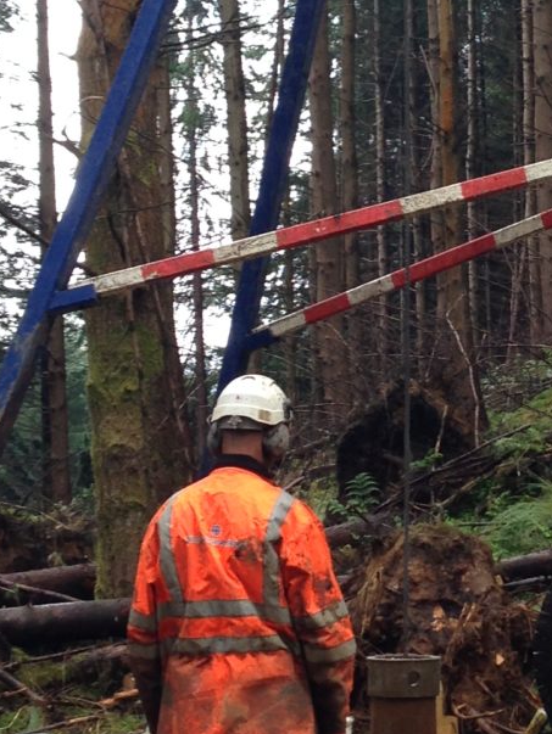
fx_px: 2379
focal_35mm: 112
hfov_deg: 13.0
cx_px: 579
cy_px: 271
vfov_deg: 17.5
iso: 50
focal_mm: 4.12
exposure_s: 1/120
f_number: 2.4
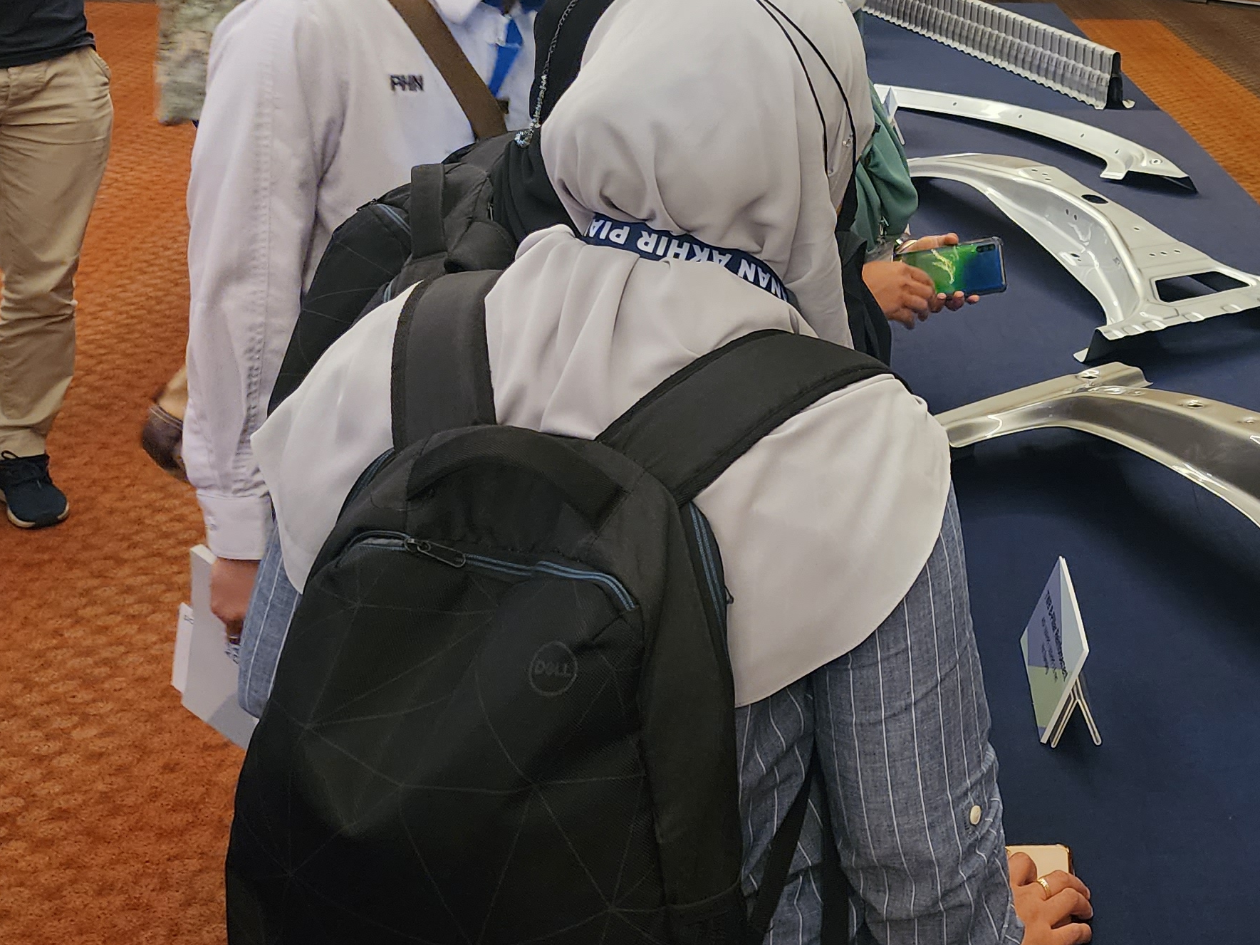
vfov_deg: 26.9
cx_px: 1192
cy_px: 71
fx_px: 1893
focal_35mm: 52
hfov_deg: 34.3
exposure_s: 1/33
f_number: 1.8
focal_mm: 6.4
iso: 640
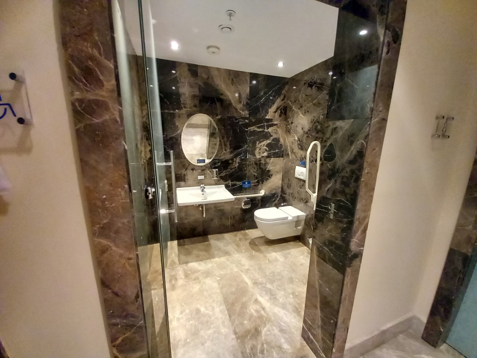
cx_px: 238
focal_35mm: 13
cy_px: 179
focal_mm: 1.13
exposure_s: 1/14
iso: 400
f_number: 2.2
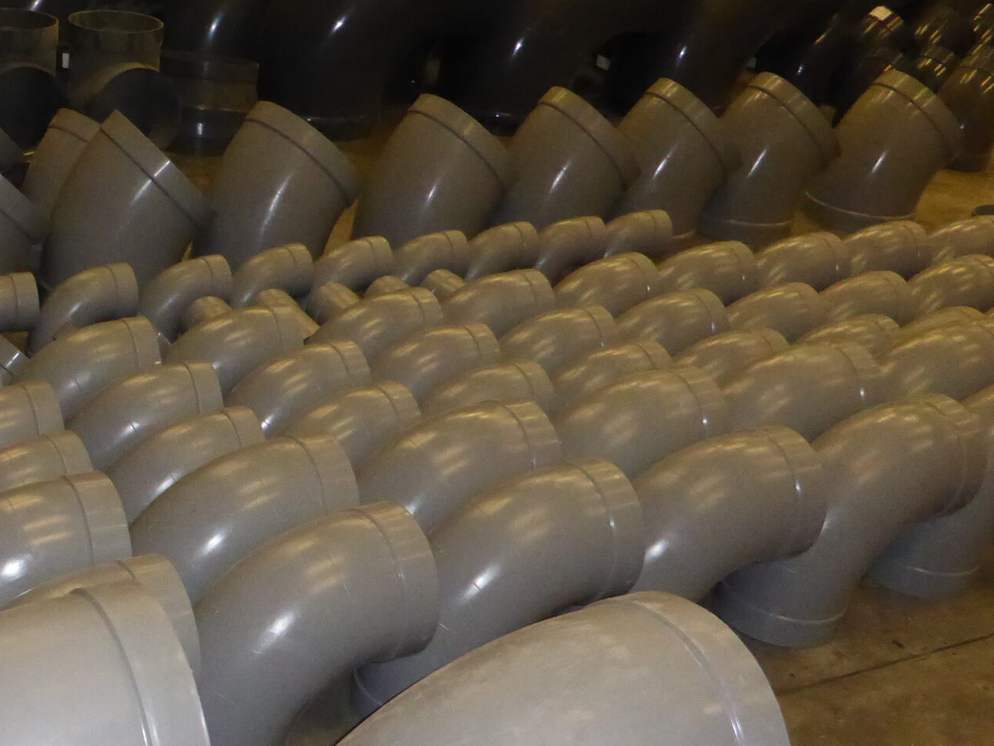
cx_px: 208
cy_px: 519
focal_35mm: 48
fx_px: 1378
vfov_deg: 30.0
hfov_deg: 38.3
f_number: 3.3
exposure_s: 1/60
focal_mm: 4.3
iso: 800
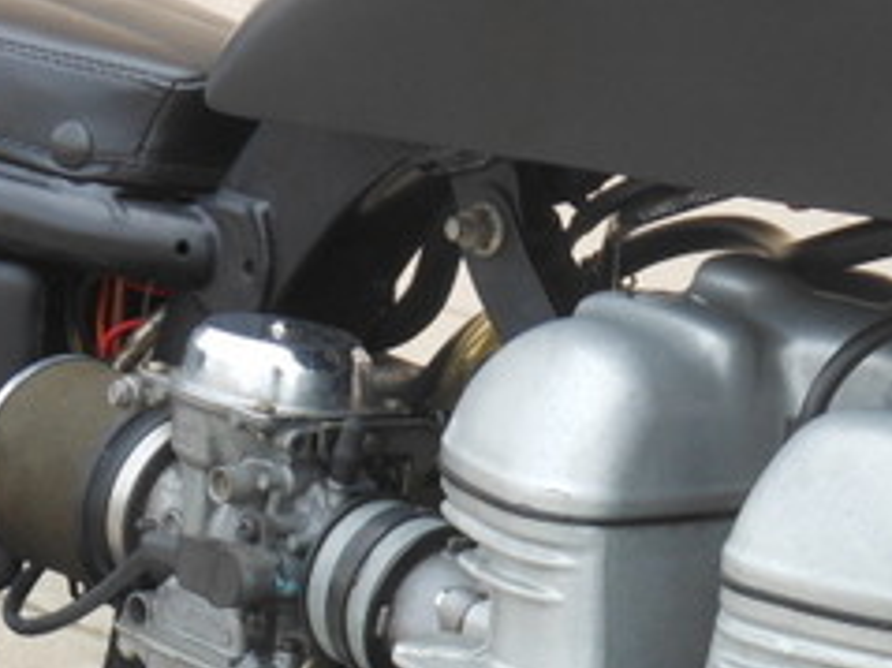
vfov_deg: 10.0
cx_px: 724
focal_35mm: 144
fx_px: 3709
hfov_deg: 13.6
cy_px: 1023
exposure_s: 1/250
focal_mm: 7.7
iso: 80
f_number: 3.8
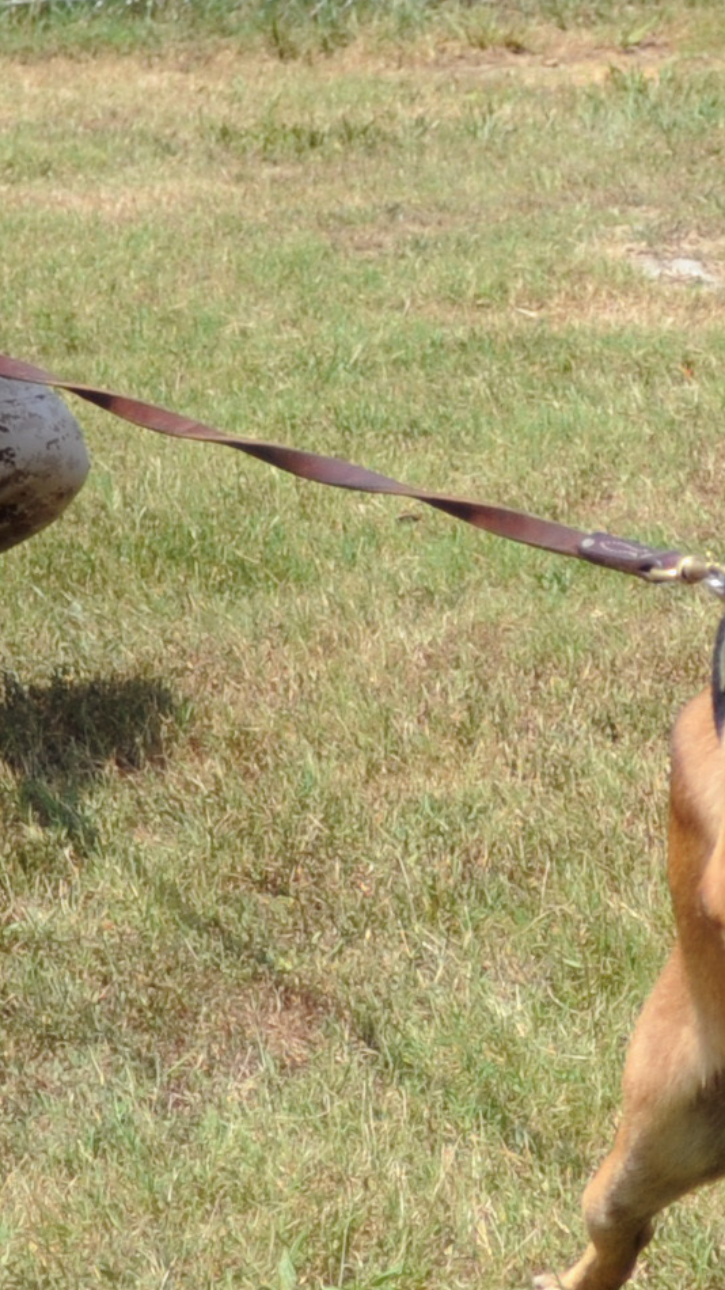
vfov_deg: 15.8
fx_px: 4650
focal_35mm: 136
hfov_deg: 8.8
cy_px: 524
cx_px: 835
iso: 250
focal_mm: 29
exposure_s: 1/2000
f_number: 4
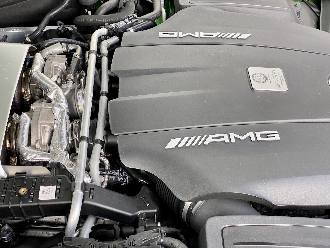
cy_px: 124
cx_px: 165
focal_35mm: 52
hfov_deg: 36.8
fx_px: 496
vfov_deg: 28.0
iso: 20
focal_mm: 6
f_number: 2
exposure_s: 1/131
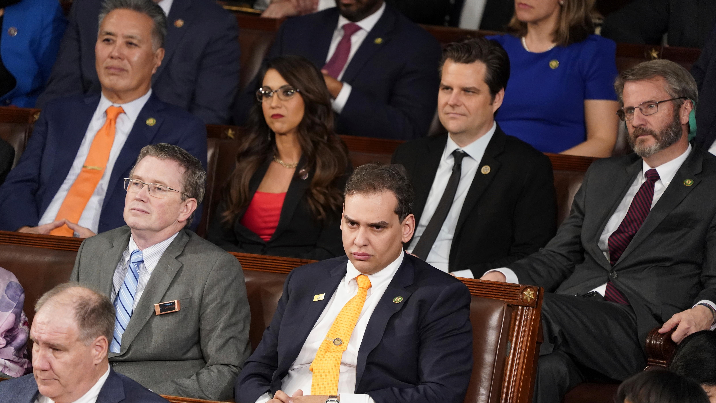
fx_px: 7974
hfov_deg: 5.1
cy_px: 189
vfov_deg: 2.9
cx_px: 357
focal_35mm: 420
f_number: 5.6
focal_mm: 400
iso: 5000
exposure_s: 1/200
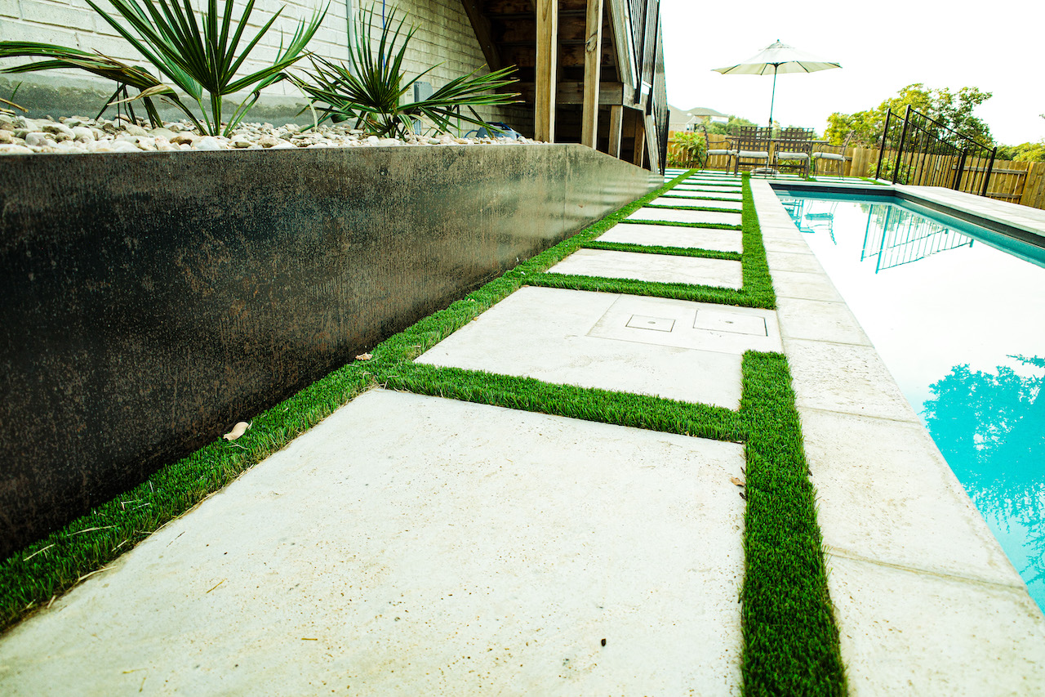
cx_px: 522
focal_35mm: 21
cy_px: 348
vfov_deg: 59.5
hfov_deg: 81.2
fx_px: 609
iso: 320
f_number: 2.8
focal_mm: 13.8
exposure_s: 1/160
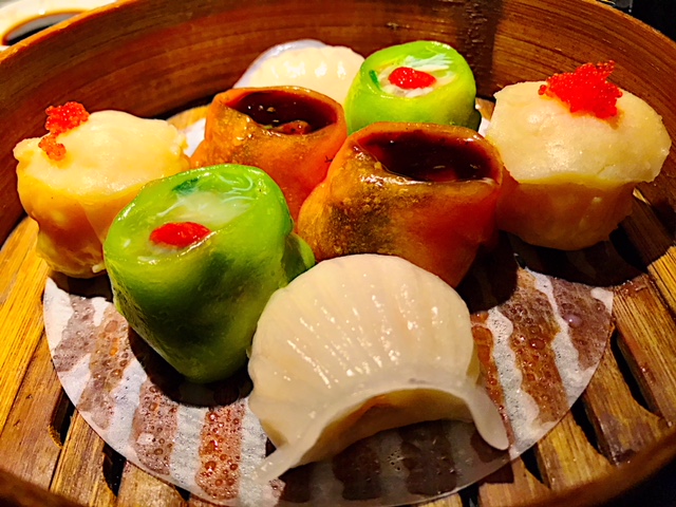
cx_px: 338
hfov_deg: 63.4
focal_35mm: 28
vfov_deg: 49.7
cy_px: 254
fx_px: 547
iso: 40
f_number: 1.8
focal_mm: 3.99
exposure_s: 1/120
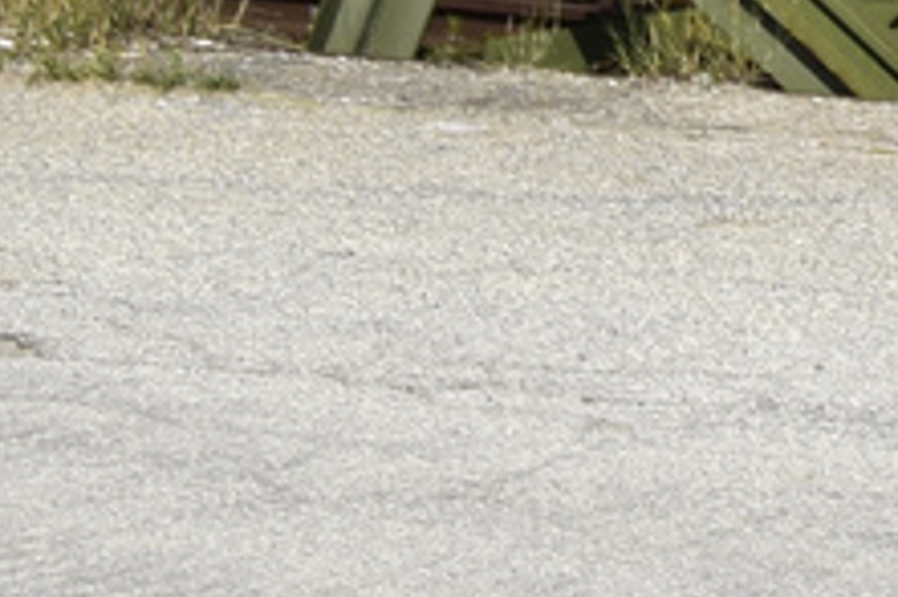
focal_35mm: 330
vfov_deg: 4.1
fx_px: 8225
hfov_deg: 6.1
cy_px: -768
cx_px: 1824
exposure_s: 1/200
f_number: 11
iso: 100
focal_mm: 30
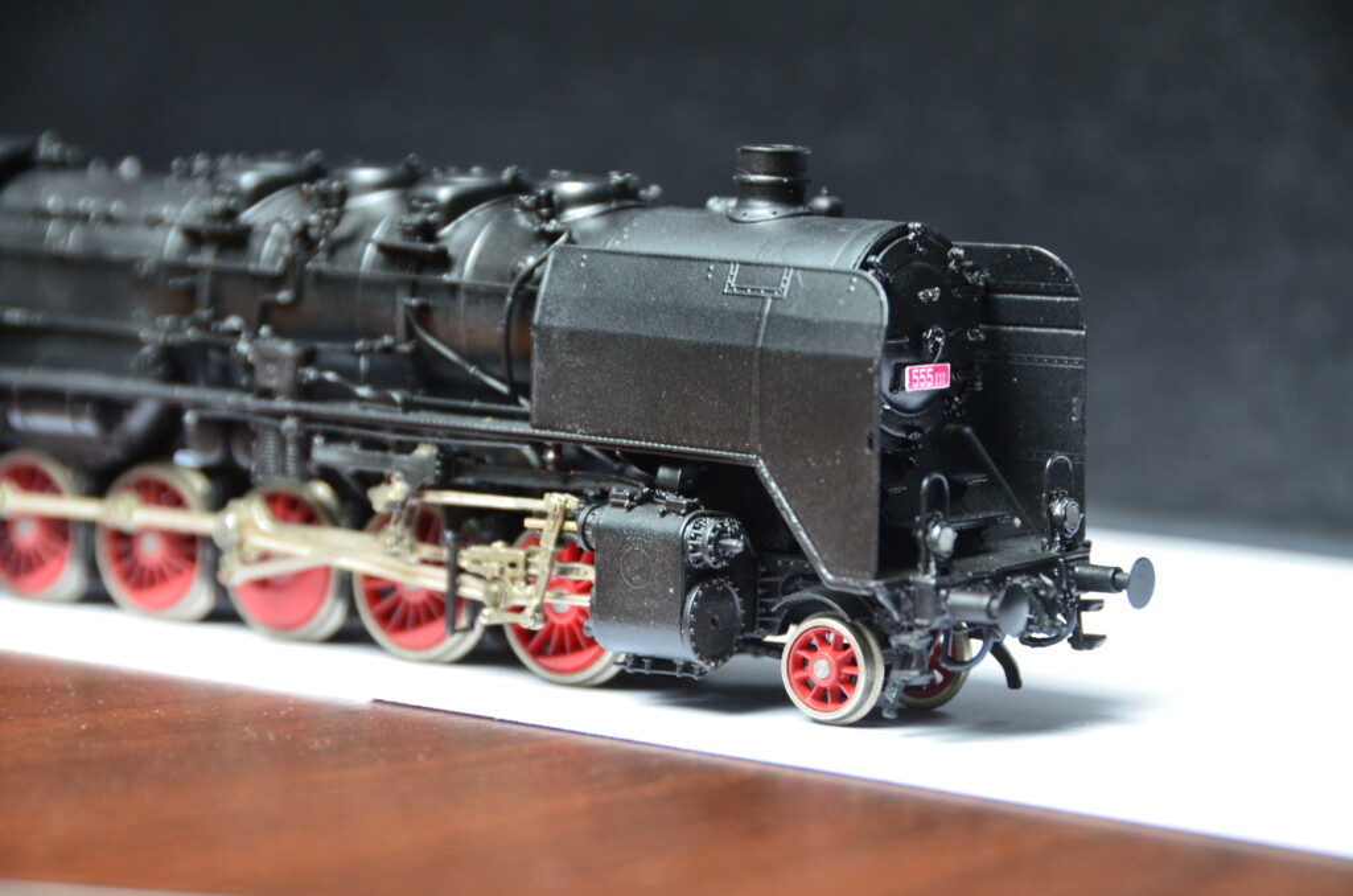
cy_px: 448
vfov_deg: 8.7
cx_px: 676
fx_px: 5906
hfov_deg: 13.1
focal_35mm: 158
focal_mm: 105
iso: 800
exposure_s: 1/30
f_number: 7.1
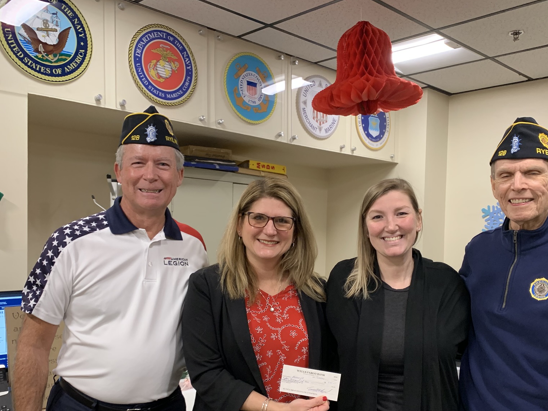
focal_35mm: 35
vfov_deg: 40.2
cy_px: 273
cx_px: 323
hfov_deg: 52.3
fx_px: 554
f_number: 1.8
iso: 200
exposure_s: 1/60
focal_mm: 4.25
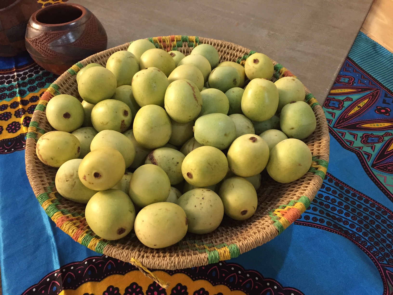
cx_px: 196
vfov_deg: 48.2
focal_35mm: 29
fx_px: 329
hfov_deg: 61.7
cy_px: 148
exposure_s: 1/20
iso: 250
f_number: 2.2
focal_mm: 4.15
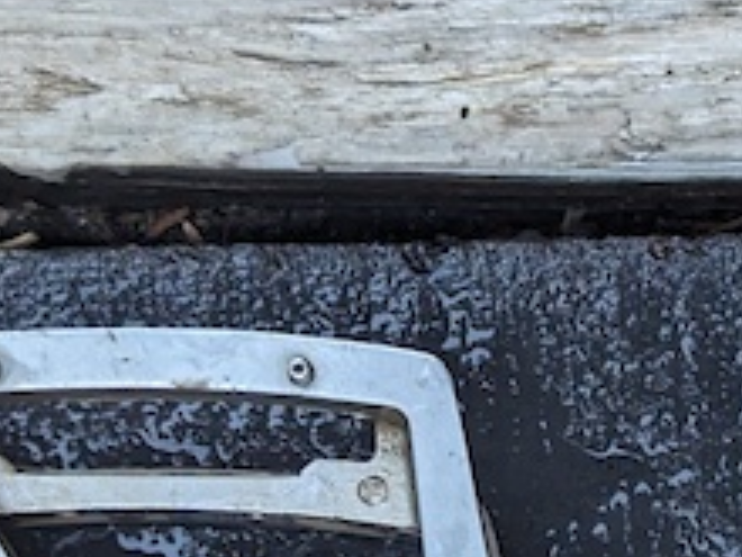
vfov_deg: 8.4
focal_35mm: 175
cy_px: 699
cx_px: 877
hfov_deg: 11.1
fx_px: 3751
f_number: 1.85
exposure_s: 1/195
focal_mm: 6.81
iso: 250
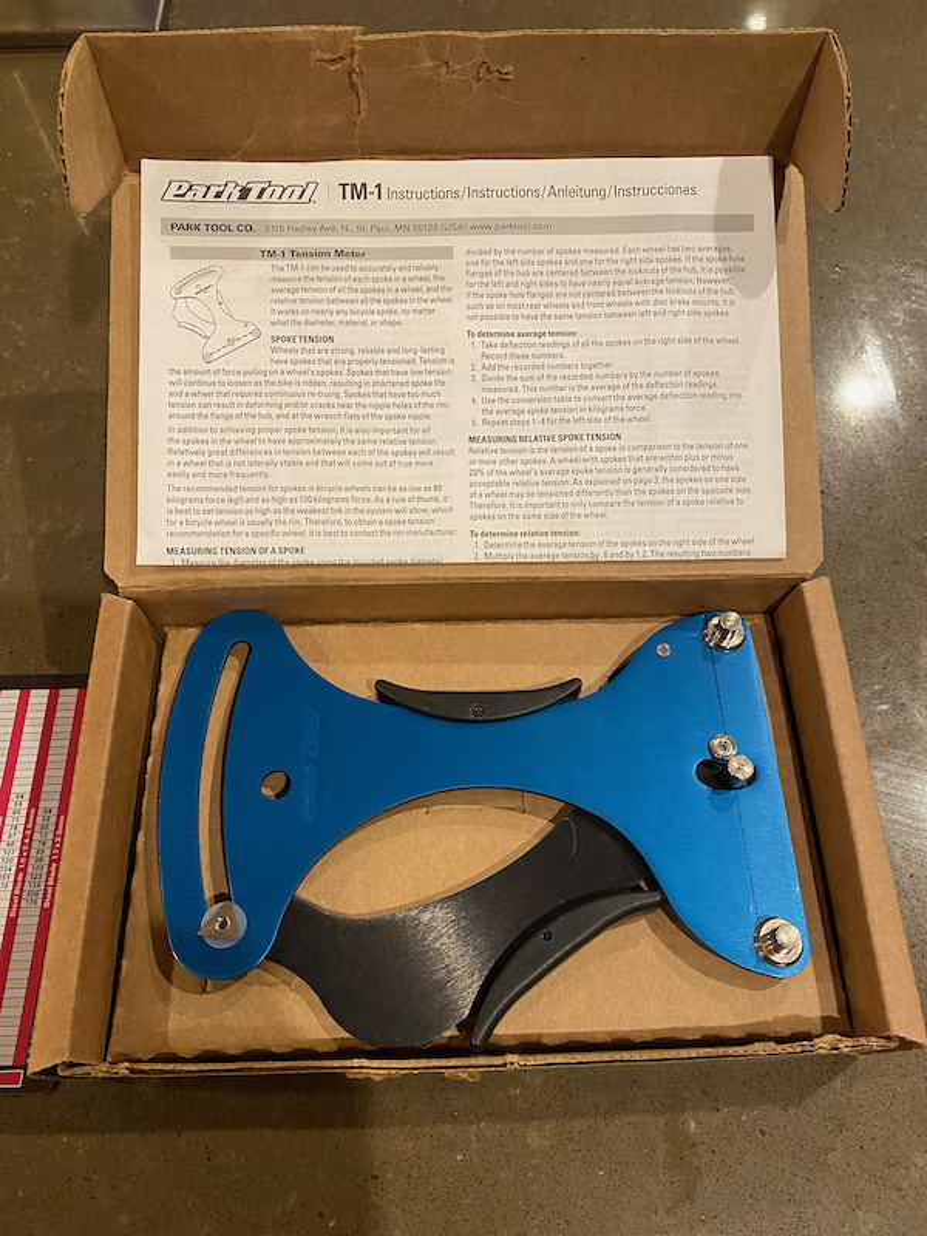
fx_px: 928
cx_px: 464
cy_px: 618
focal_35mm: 26
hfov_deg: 53.1
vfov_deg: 67.3
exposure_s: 1/60
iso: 320
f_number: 1.8
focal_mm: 4.25
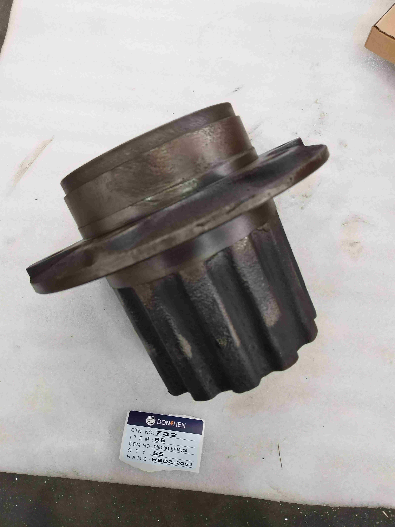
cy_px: 264
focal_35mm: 26
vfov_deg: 67.3
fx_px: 396
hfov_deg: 53.1
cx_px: 198
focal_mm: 6.24
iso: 1586
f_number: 1.8
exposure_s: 1/33.3
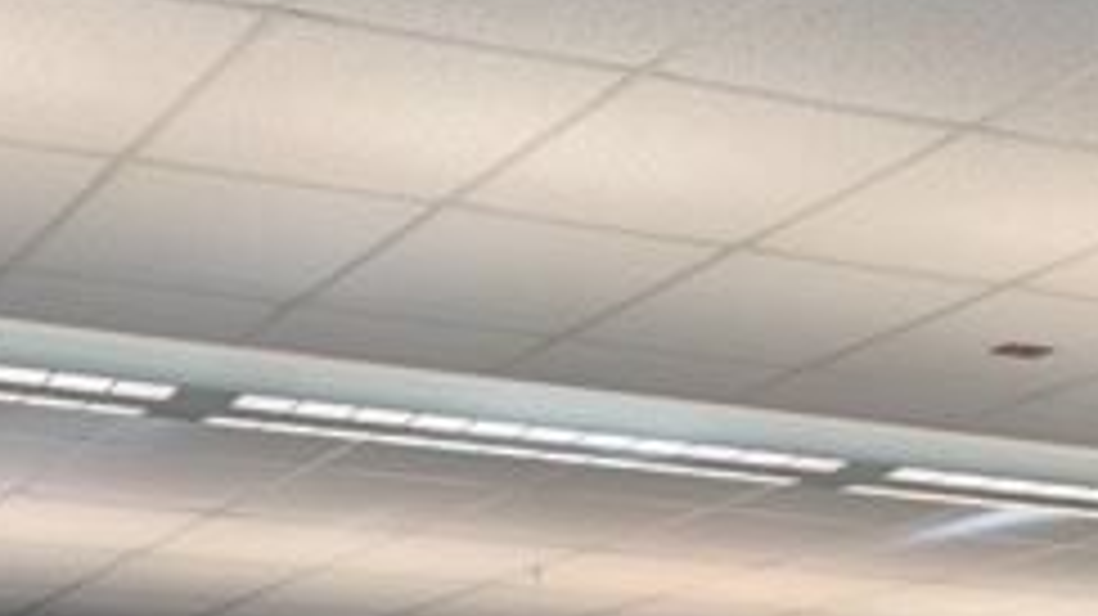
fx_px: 2328
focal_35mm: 80
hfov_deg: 25.4
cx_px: 45
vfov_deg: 14.0
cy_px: 980
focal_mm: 3.99
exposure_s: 1/120
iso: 32
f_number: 1.8
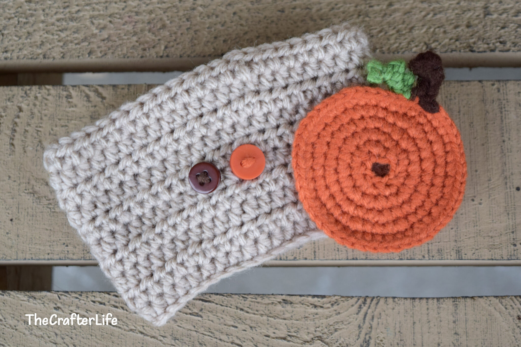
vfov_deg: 17.5
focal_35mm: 78
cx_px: 260
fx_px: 1129
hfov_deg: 26.0
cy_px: 174
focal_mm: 52
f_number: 5.6
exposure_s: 1/60
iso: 400
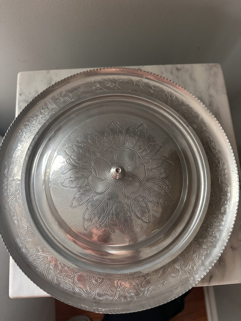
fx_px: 223
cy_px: 160
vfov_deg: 71.6
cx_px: 120
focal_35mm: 24
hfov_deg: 56.8
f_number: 1.78
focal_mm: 6.86
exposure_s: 1/60
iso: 250
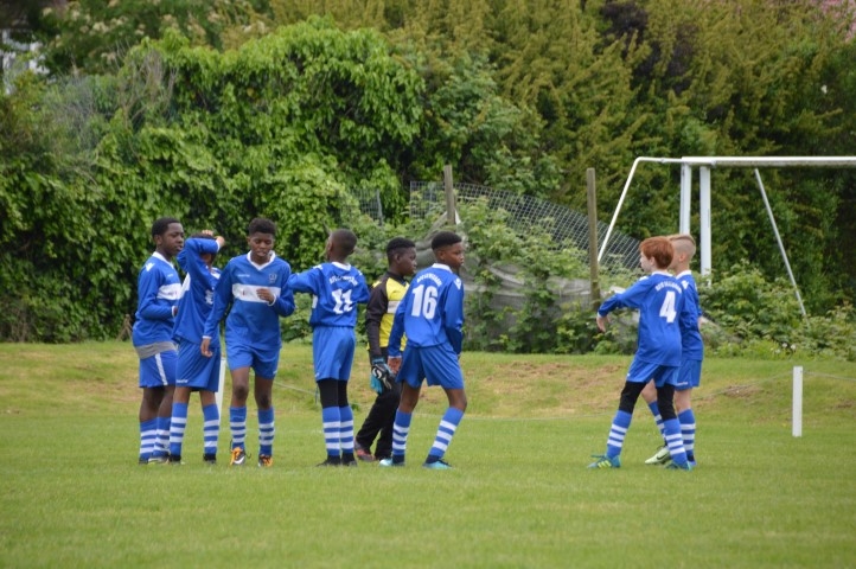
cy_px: 284
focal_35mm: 300
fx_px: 7127
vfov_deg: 4.6
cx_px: 428
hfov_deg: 6.9
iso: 400
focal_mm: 200
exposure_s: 1/640
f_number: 6.3
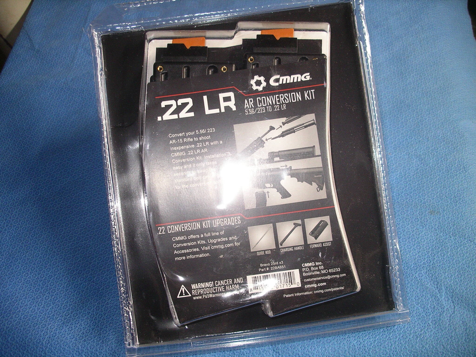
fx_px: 509
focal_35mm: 37
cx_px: 238
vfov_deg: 38.7
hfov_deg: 50.1
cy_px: 178
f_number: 2.8
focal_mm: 7.8
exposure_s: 1/40
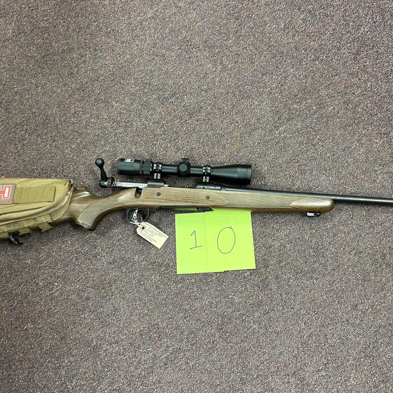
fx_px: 398
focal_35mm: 31
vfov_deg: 52.5
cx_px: 211
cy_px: 196
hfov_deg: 52.5
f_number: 1.5
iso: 200
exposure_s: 1/60
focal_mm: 5.7
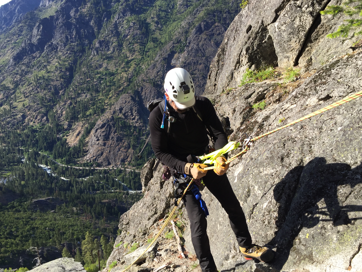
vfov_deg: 48.2
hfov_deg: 61.7
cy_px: 136
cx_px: 181
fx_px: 303
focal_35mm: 29
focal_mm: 4.15
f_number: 2.2
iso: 32
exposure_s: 1/670
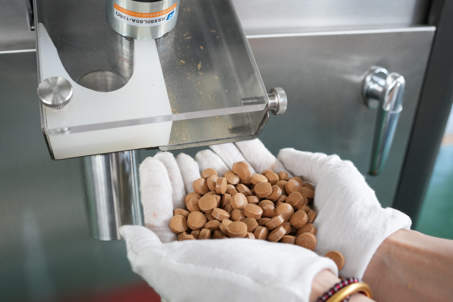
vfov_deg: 39.0
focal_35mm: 34
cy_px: 151
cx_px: 226
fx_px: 427
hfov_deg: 55.9
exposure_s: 1/80
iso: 800
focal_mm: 22.6
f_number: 4
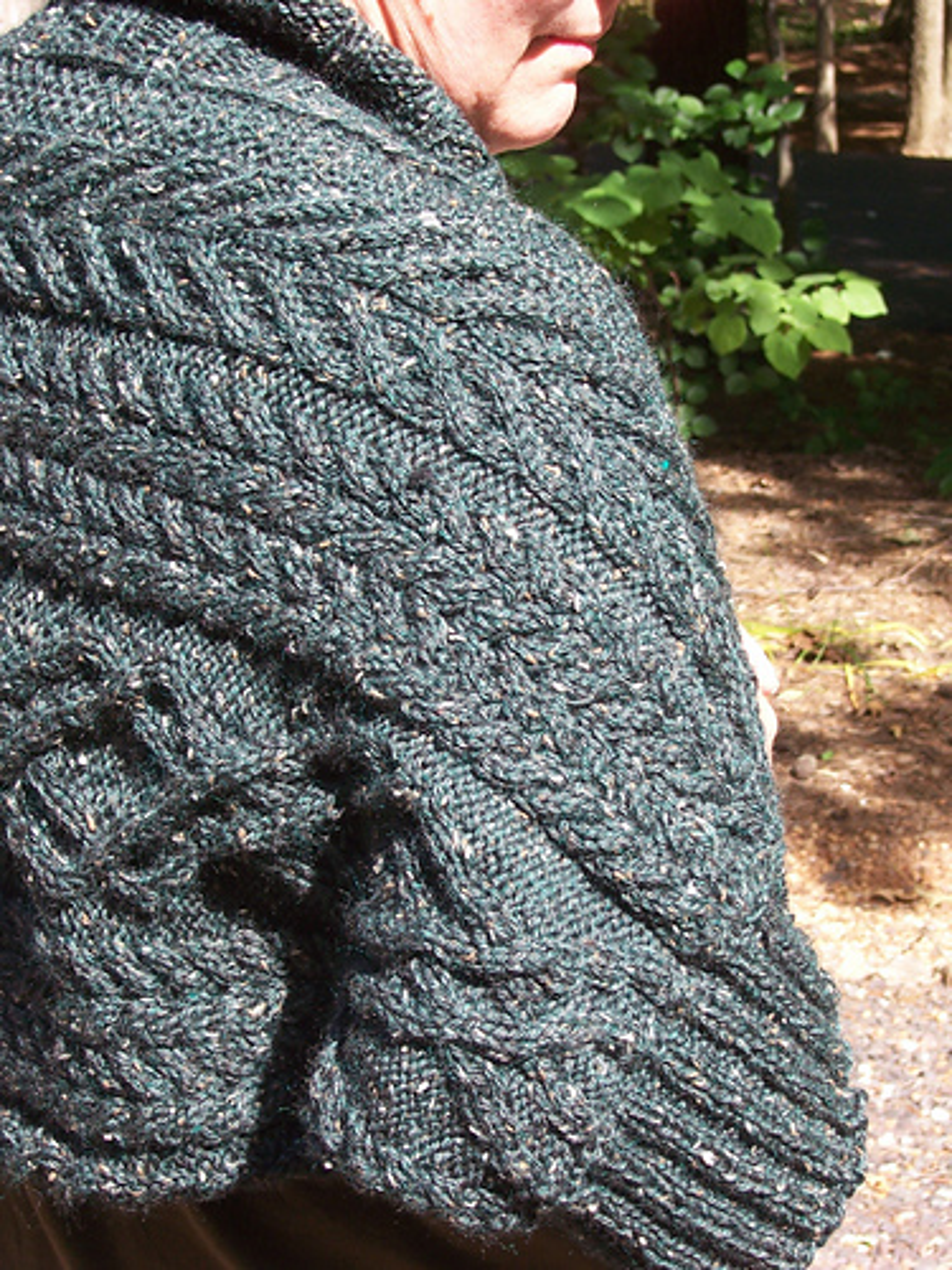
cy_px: 635
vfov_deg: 22.0
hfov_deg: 16.6
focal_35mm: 89
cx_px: 476
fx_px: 3264
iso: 100
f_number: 5.6
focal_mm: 14.8
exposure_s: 1/90
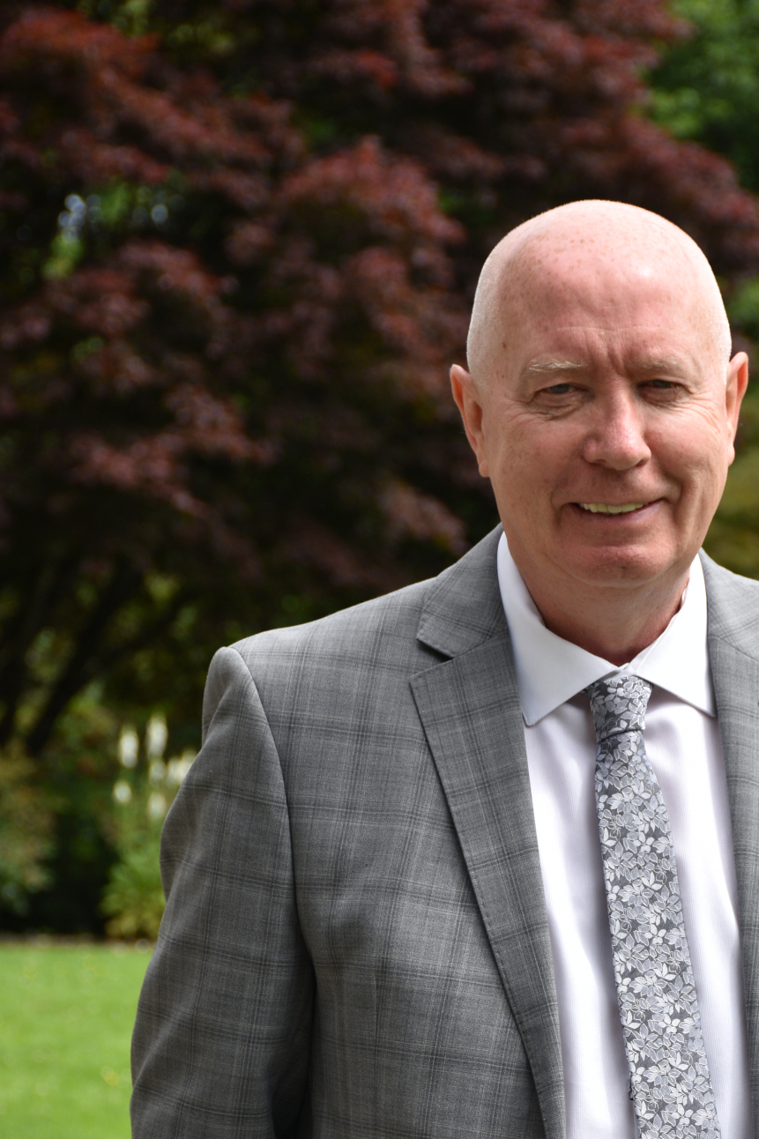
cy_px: 938
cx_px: 627
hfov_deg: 8.5
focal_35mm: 162
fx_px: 5124
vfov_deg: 12.6
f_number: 5.6
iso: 100
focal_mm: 62
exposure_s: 1/400
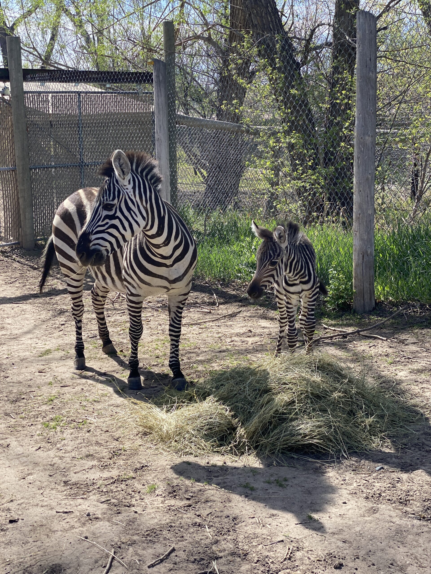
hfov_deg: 28.0
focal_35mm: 52
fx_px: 863
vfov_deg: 36.8
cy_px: 287
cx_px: 216
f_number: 2
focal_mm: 6
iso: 20
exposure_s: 1/558
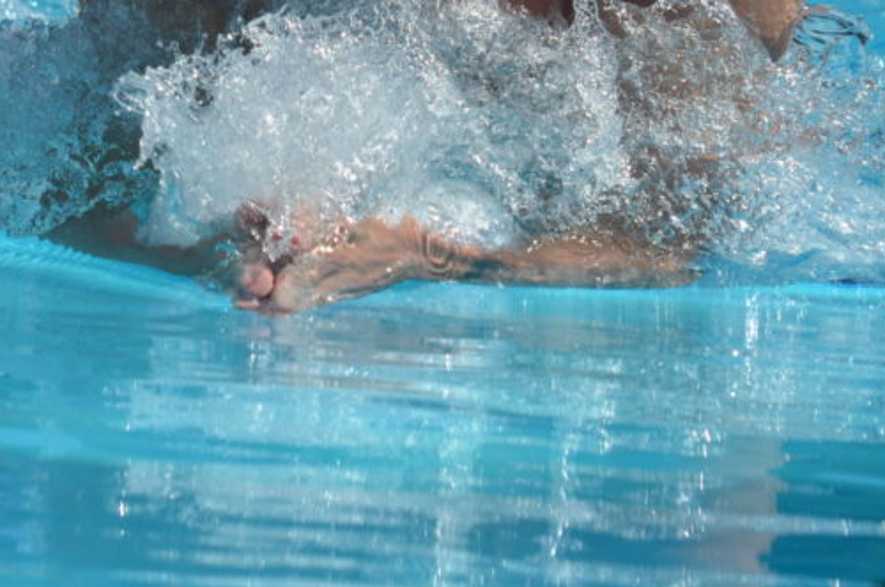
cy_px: 17
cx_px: 368
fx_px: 15789
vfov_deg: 2.1
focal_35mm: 643
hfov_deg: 3.2
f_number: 8
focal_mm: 195
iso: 360
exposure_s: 1/2000
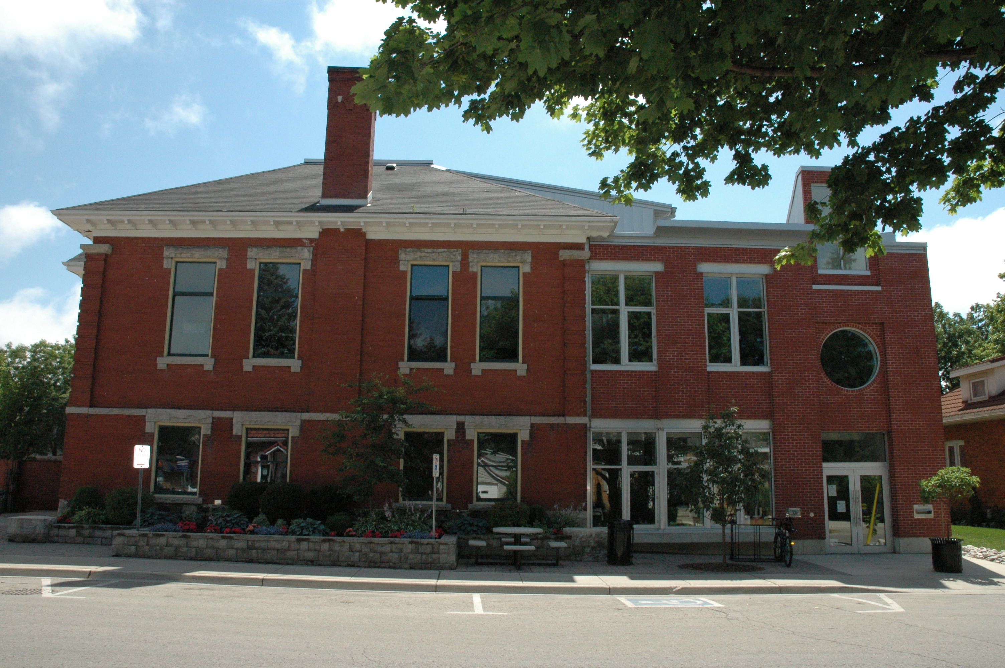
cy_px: 334
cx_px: 502
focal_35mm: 27
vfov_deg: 47.8
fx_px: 753
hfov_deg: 67.4
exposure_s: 1/500
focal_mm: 18
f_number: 14
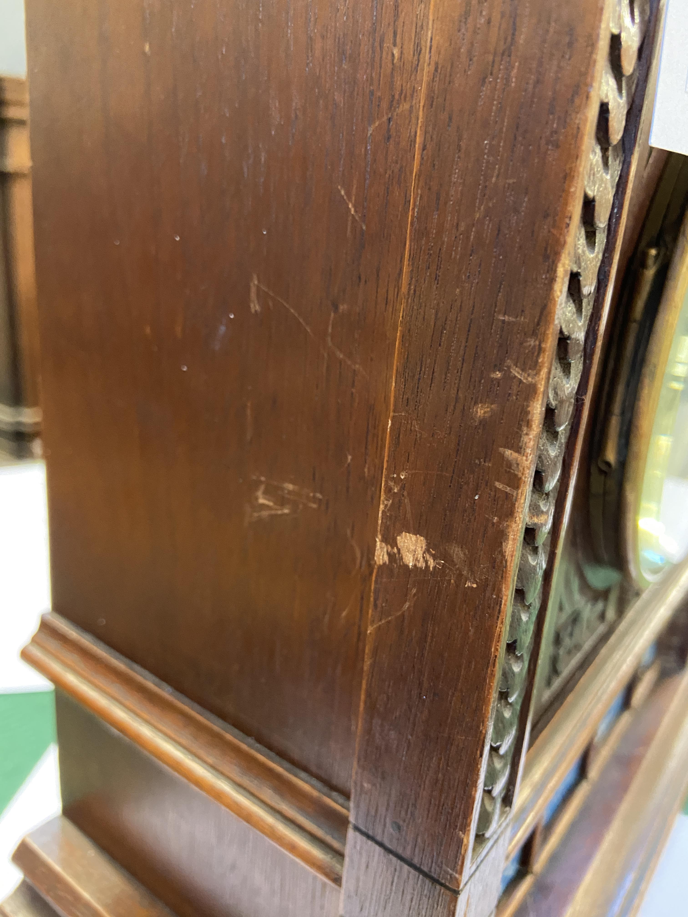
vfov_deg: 67.3
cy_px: 458
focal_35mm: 26
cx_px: 344
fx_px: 689
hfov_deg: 53.1
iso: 500
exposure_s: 1/25
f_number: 1.8
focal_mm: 4.25
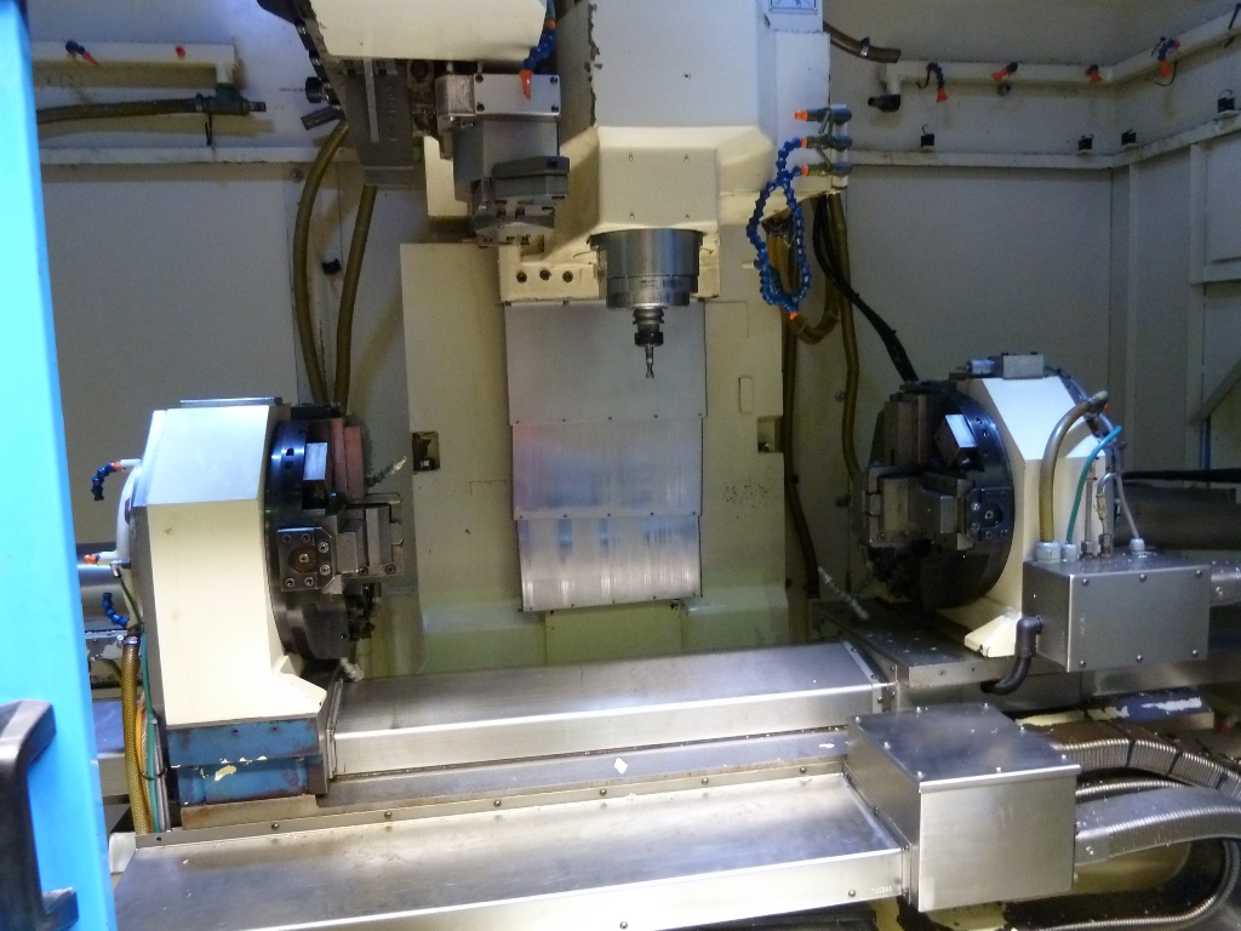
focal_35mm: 25
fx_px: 896
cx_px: 620
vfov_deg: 54.9
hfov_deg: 69.4
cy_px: 466
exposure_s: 1/6
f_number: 3.3
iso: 400
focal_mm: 4.1
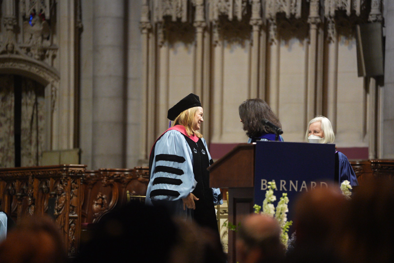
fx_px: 2190
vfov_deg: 6.9
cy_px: 132
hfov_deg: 10.3
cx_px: 197
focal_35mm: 200
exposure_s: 1/320
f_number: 2.8
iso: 6400
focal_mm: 200
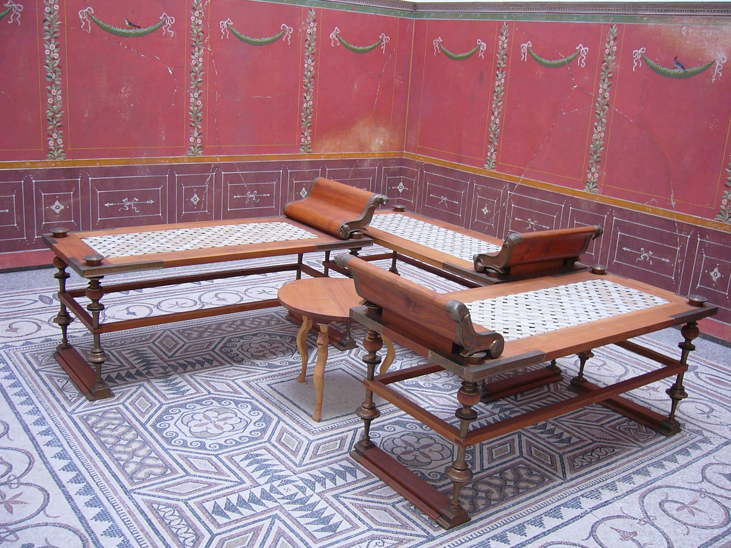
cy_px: 274
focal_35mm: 35
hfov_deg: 52.6
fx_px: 739
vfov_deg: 40.7
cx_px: 366
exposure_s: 1/60
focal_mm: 5.8
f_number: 2.8
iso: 100
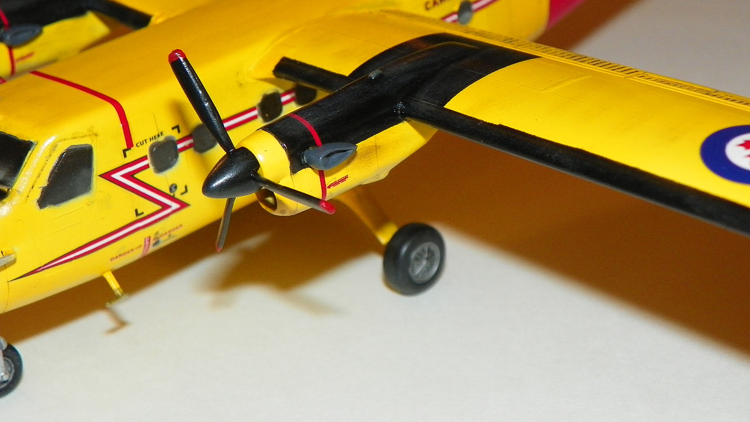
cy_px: 156
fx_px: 1492
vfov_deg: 16.1
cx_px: 379
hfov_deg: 28.2
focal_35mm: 75
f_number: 3.5
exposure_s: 1/160
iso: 200
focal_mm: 12.1
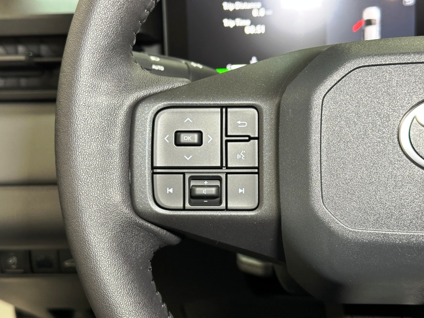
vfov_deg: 30.3
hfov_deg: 39.7
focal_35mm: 48
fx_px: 588
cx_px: 212
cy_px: 159
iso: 320
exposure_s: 1/40
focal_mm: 6.86
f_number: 1.78
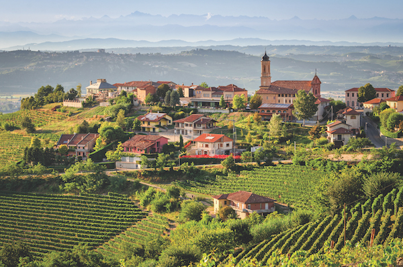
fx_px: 1173
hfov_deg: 19.5
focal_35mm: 105
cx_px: 202
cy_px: 134
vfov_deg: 13.0
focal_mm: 70
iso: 100
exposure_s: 1/100
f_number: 8
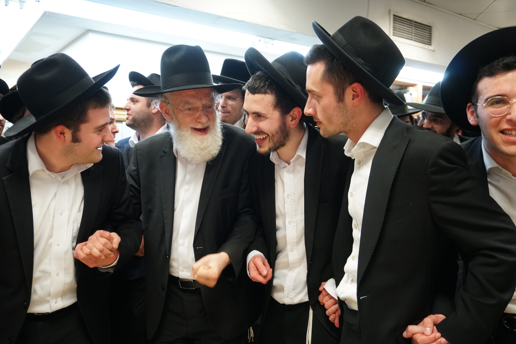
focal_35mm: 32
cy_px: 172
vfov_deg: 41.7
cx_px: 258
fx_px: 451
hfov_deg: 59.5
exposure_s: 1/125
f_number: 4
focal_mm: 21
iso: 1600
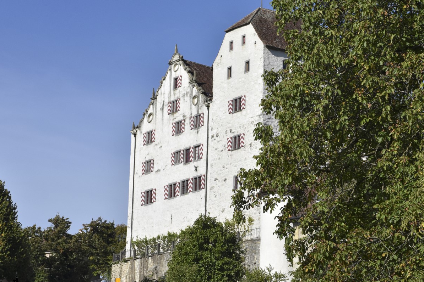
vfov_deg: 11.6
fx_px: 1390
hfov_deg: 17.3
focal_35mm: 118
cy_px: 124
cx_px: 258
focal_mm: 58
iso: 200
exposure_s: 1/1000
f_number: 8
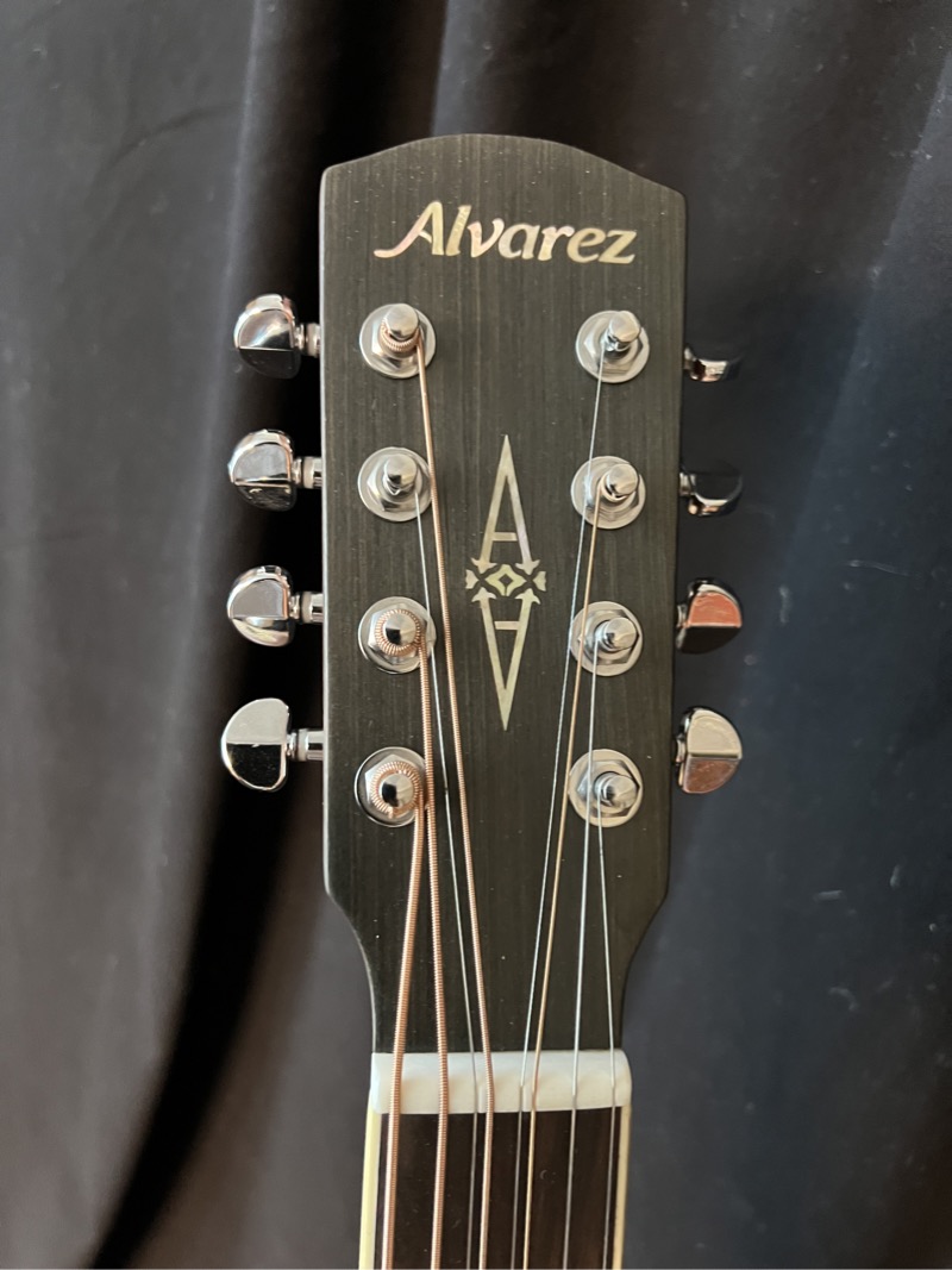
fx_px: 954
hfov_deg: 53.1
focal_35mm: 26
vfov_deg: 67.3
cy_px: 635
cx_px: 476
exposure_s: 1/30
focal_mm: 5.7
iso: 500
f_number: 1.5
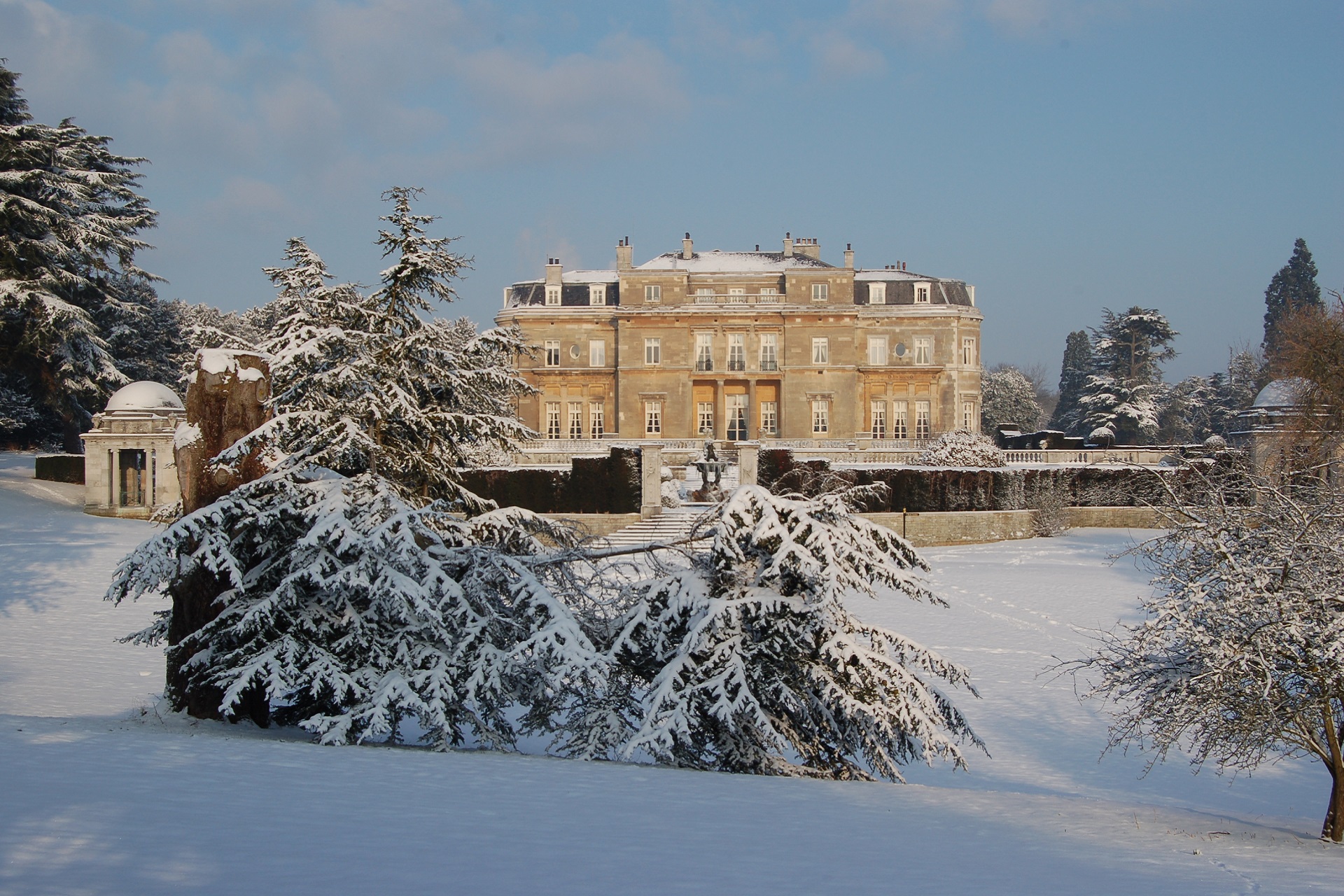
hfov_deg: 37.9
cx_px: 672
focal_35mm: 52
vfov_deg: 25.8
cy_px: 448
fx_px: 1960
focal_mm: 35
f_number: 14
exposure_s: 1/250
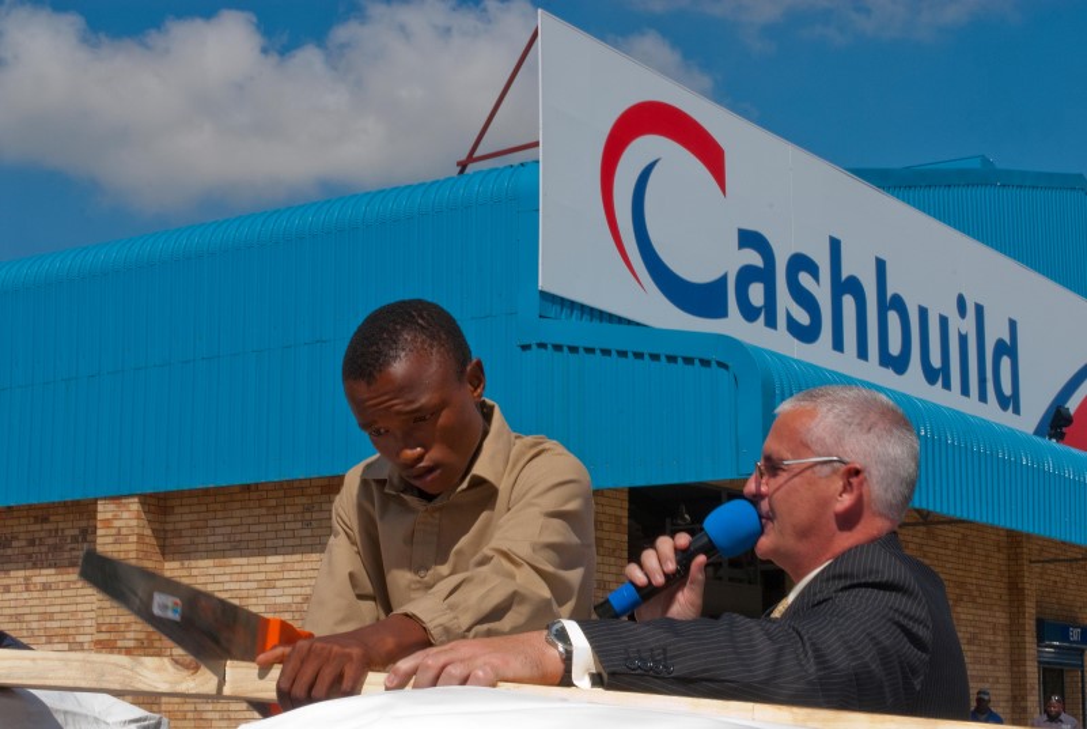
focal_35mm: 60
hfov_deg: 33.4
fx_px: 1814
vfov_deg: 22.7
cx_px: 544
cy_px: 364
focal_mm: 40
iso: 320
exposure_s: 1/60
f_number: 22
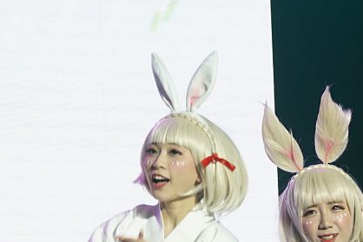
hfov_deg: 5.6
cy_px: 272
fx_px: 3696
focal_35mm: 366
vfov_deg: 3.7
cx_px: 244
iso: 500
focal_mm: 85
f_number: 5.6
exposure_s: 1/100
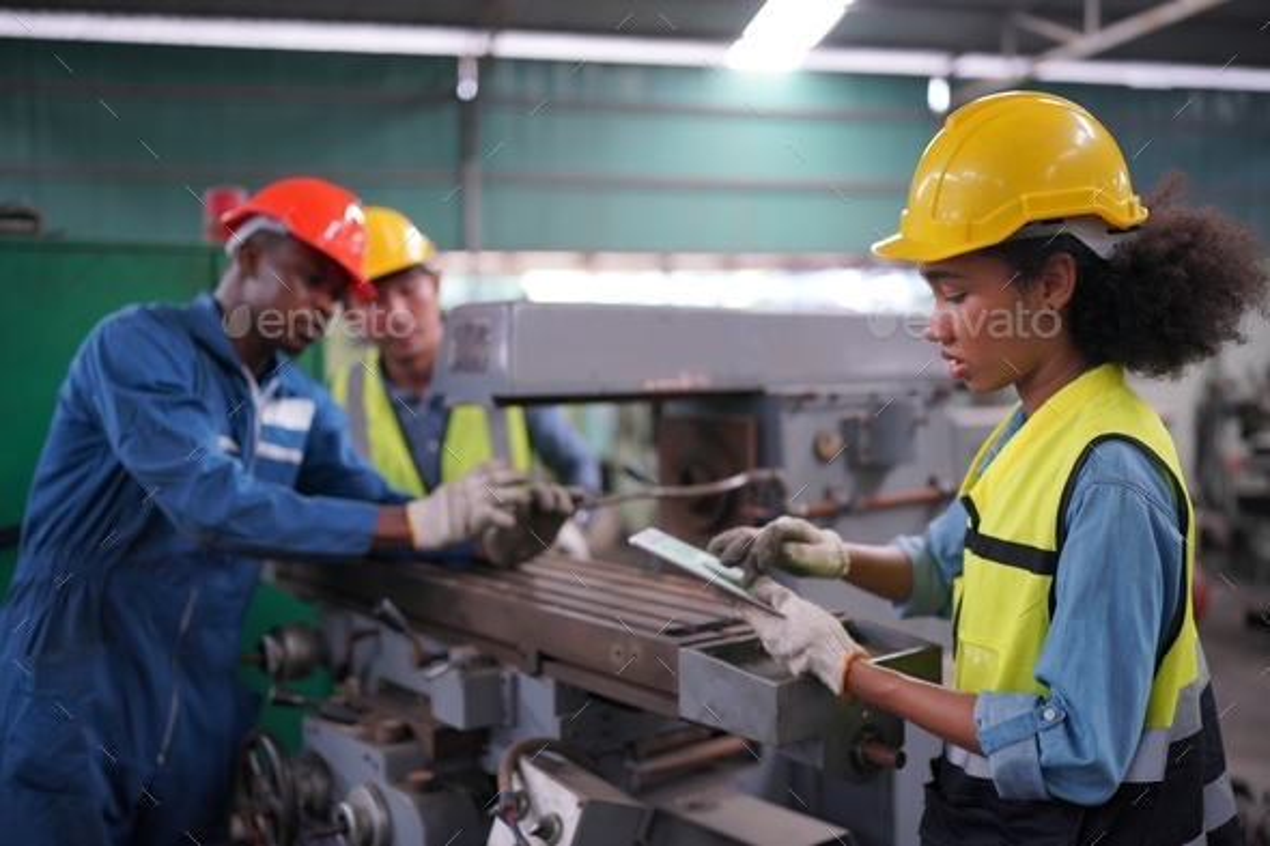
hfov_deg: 54.4
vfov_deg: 37.8
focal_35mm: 35
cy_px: 423
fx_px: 1234
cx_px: 635
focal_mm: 35
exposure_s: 1/160
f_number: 1.4
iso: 500
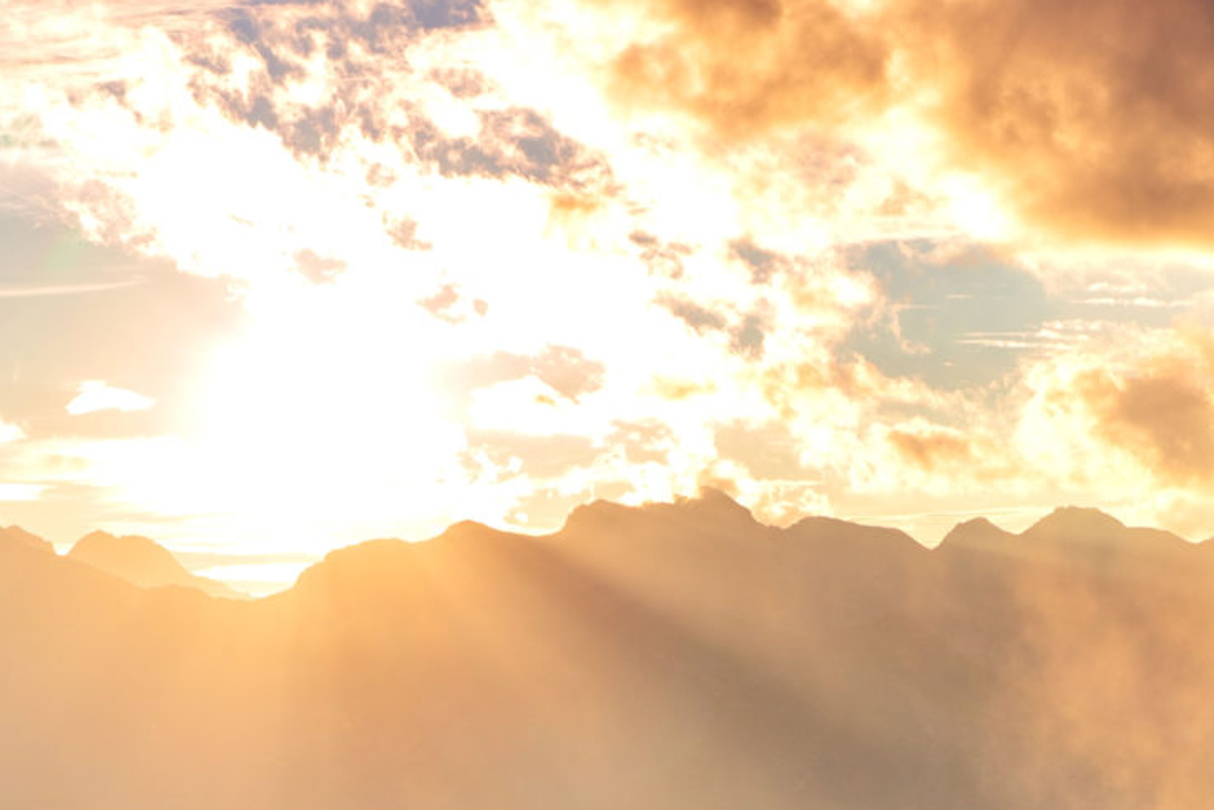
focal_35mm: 84
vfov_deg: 15.6
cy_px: 995
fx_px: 2834
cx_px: 953
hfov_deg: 23.9
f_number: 8
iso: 100
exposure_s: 1/200
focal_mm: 20
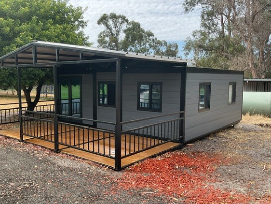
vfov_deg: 43.0
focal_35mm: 33
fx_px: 258
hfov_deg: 55.2
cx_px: 118
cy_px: 108
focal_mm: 3
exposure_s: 1/683
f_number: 1.8
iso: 16
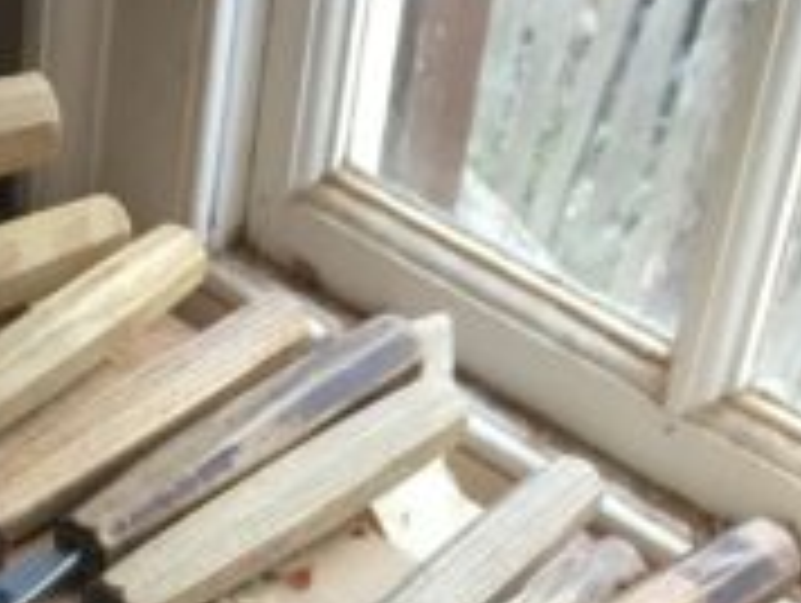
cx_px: -274
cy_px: 1118
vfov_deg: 11.9
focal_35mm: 114
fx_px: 2641
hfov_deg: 16.2
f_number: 2.2
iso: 80
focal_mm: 4.15
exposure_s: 1/30
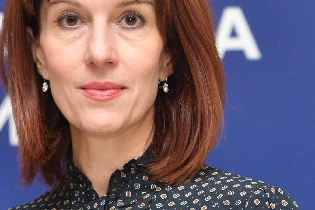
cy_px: 33
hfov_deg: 5.4
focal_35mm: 383
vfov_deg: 3.6
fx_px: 3354
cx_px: 68
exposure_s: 1/160
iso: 1600
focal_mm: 95
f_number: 5
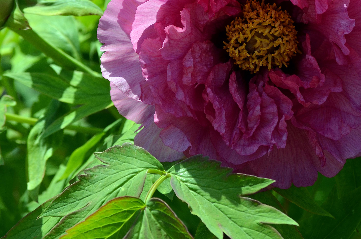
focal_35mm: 224
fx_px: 2242
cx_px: 257
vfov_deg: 6.1
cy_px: 46
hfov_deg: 9.2
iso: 200
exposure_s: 1/800
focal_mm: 90
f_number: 7.1
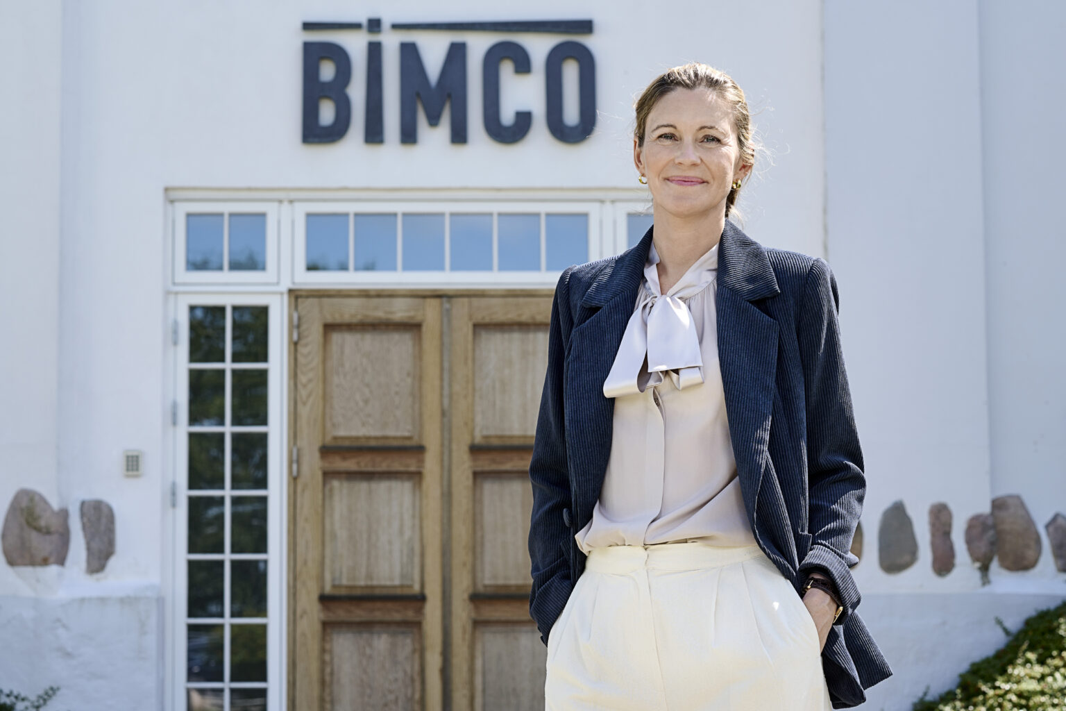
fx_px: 2517
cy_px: 356
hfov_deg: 23.9
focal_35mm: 85
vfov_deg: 16.1
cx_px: 533
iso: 200
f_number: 8
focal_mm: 85
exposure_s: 1/200
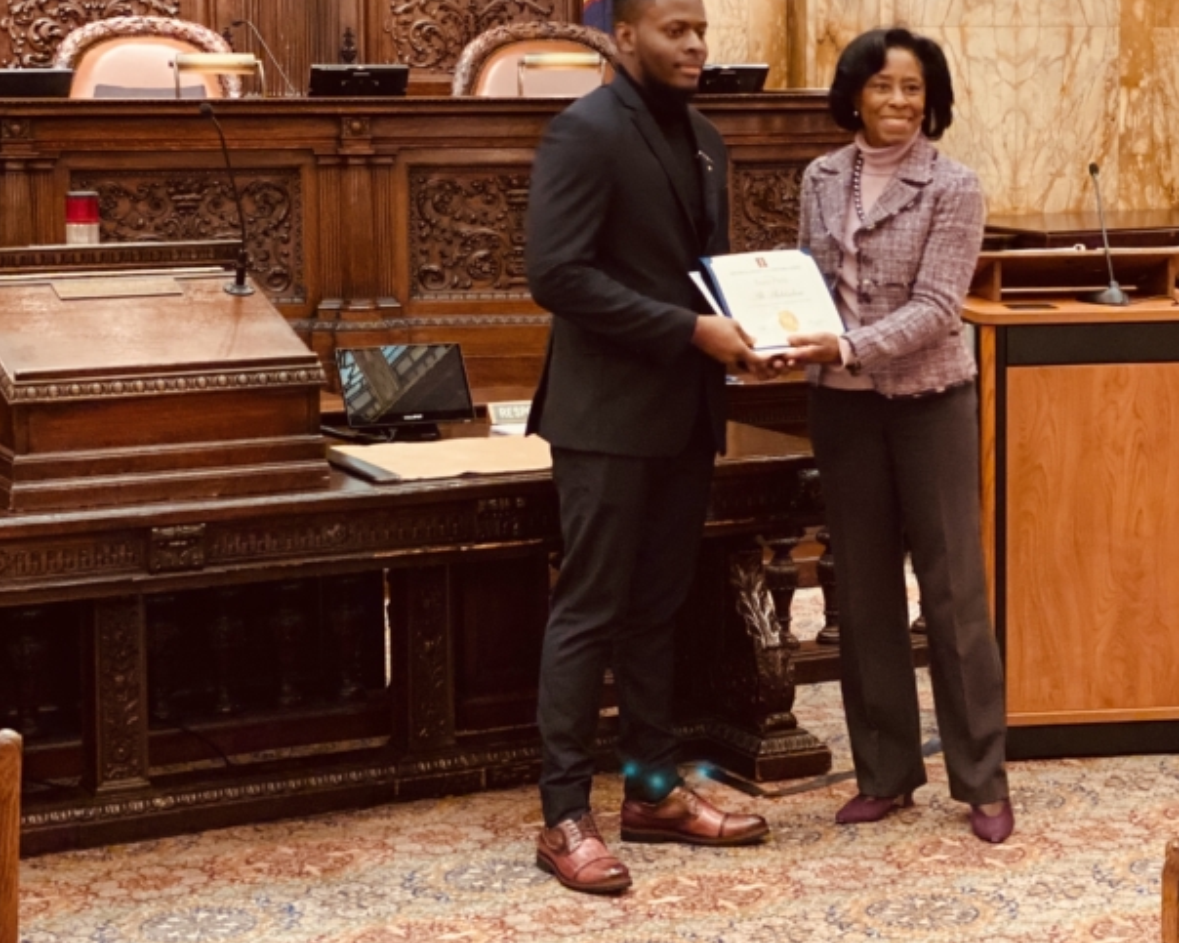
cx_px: 777
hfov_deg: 22.2
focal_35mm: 86
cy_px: 303
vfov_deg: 17.8
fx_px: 3000
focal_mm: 6
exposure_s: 1/30
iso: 640
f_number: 2
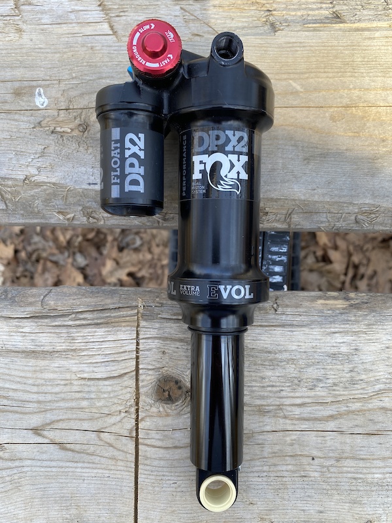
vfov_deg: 67.3
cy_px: 262
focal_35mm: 26
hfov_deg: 53.1
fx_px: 393
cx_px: 196
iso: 32
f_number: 1.8
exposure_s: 1/184
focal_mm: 4.25
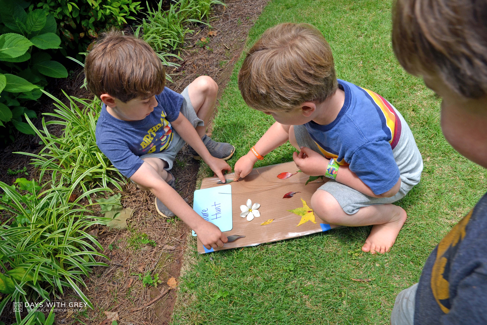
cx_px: 244
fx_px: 345
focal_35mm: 26
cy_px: 162
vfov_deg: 50.4
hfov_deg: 70.4
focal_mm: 17
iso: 200
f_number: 8
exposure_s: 1/250
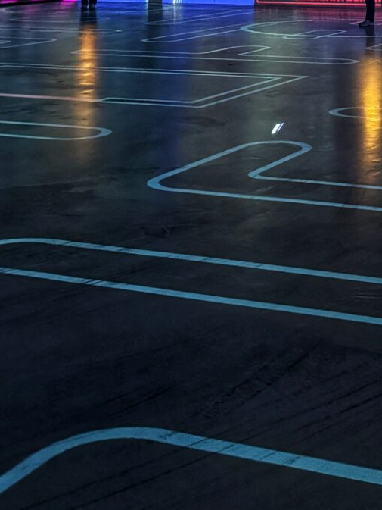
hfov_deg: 19.5
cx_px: 398
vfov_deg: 24.1
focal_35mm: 73
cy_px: -112
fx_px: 1074
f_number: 1.78
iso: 1000
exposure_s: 1/36
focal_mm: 6.76
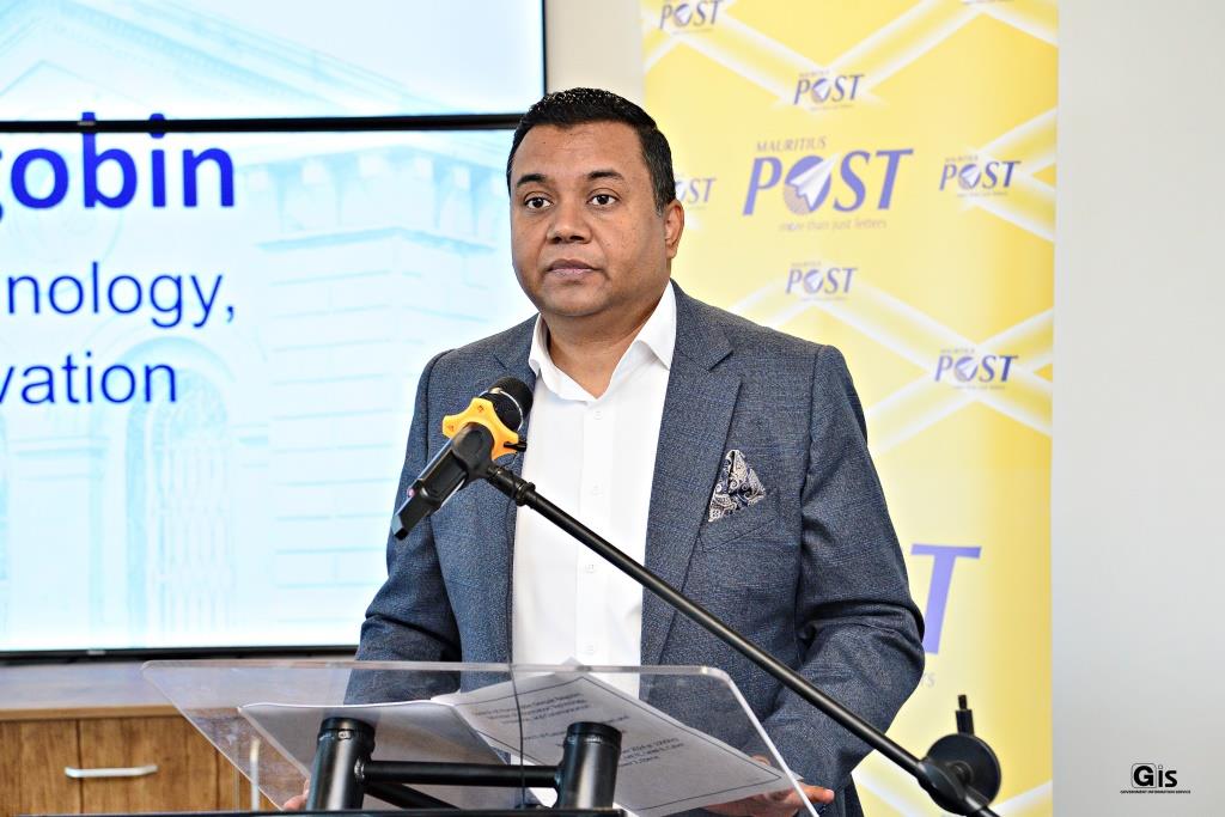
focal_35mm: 85
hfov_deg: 23.9
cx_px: 612
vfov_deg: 16.1
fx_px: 2893
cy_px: 408
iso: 2500
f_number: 6.3
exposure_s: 1/200
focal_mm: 85
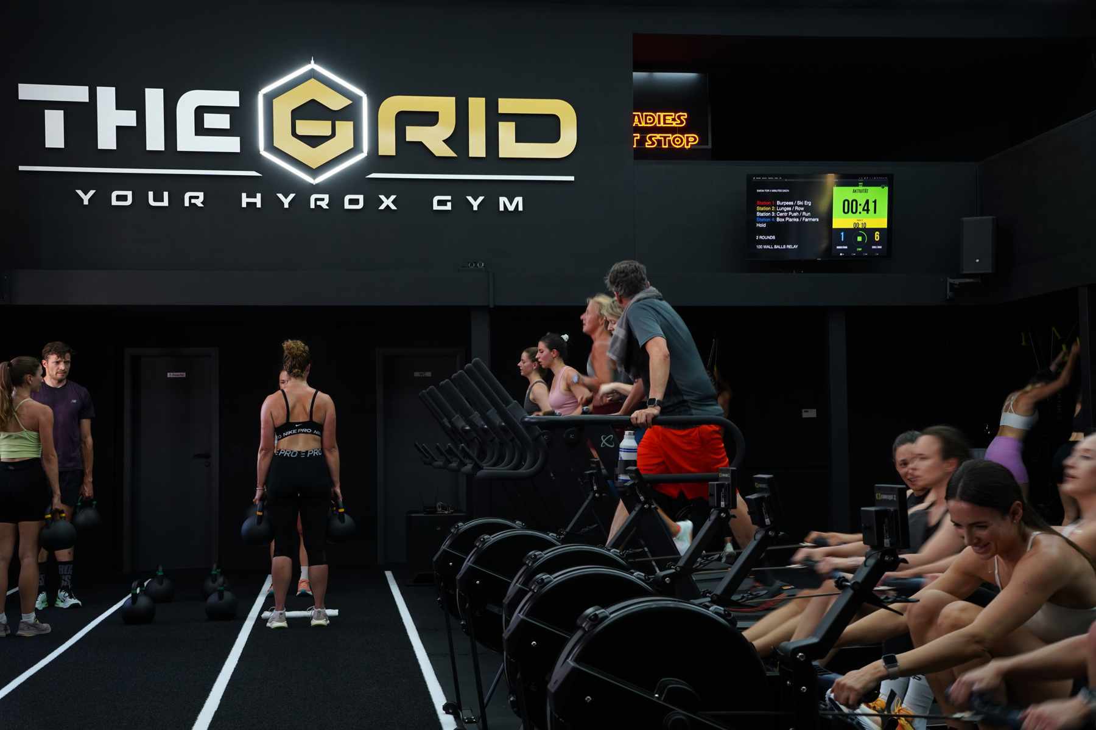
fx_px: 1522
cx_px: 548
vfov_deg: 27.0
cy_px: 365
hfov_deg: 39.6
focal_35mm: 50
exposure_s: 1/50
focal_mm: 50
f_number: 11
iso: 1250
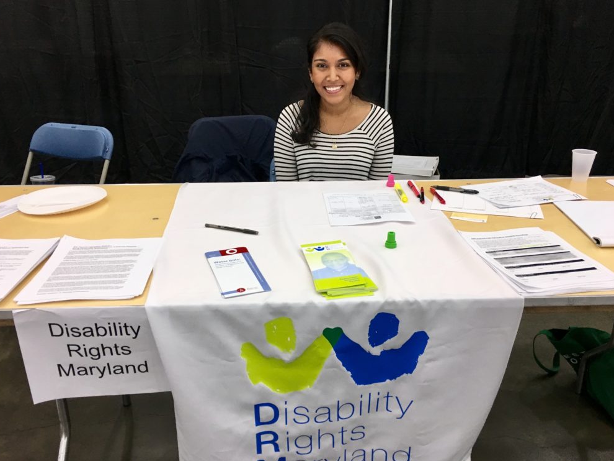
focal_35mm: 30
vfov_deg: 46.8
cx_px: 308
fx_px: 532
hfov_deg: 60.0
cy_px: 229
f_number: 2.2
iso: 40
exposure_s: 1/30
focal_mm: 4.15
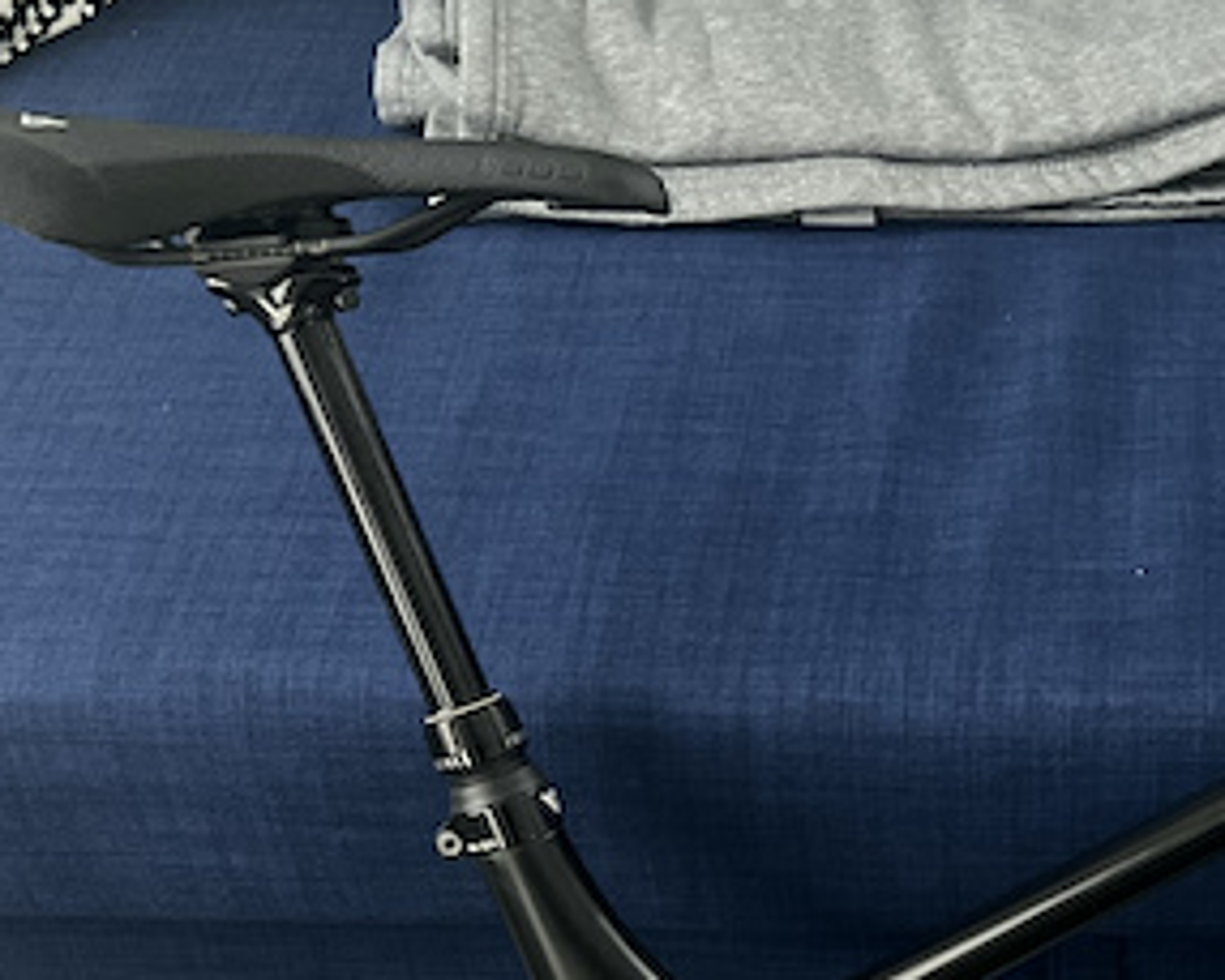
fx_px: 2575
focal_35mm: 71
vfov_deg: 20.7
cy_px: 1040
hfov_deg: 25.6
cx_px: 1174
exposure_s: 1/31
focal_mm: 5.7
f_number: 1.5
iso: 640
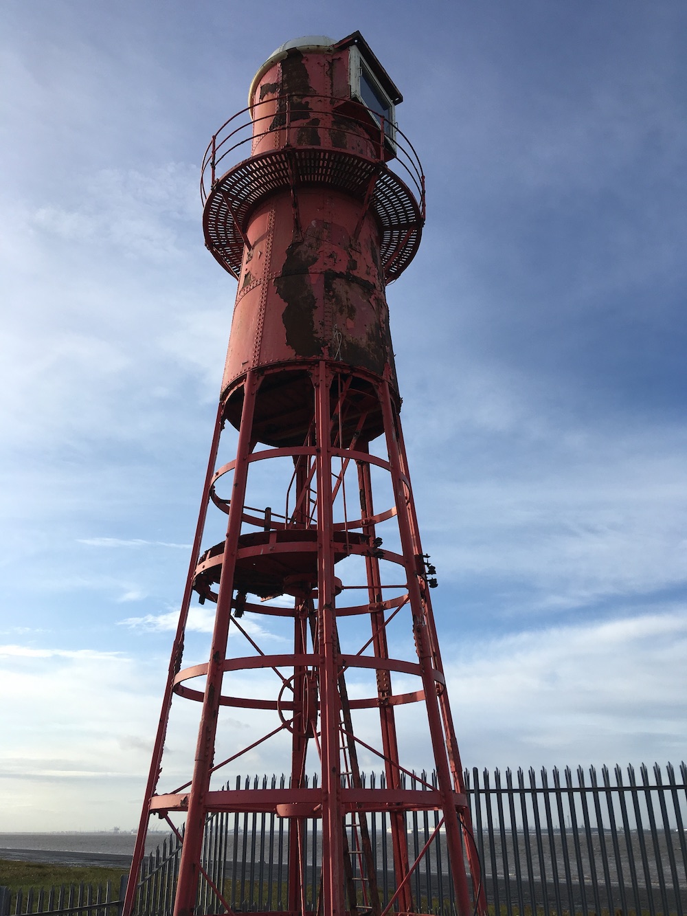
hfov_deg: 48.2
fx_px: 767
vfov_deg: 61.7
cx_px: 344
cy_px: 458
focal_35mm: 29
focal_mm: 4.15
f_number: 2.2
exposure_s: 1/1326
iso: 25
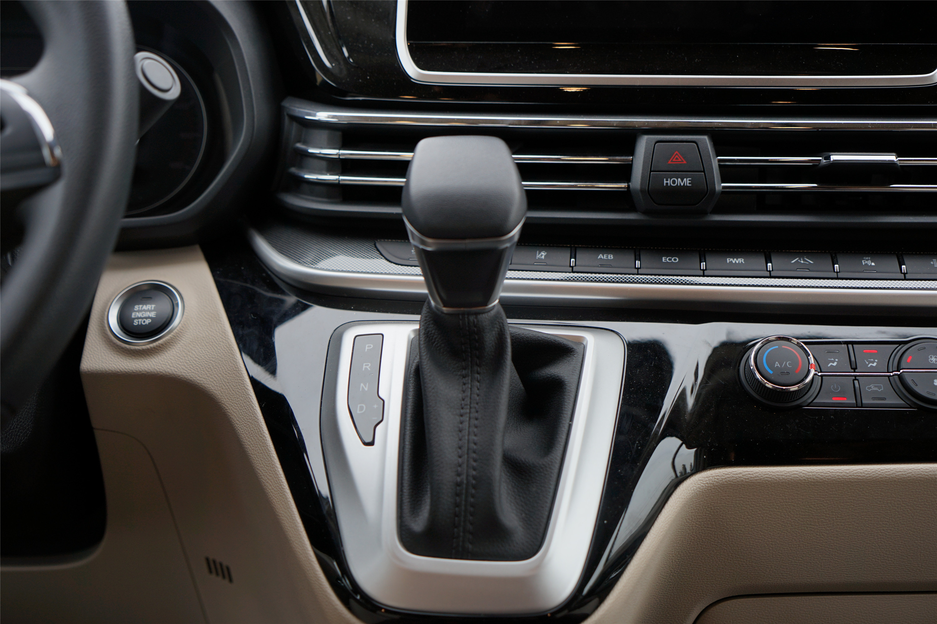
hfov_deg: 42.7
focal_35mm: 46
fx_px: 1197
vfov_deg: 29.2
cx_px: 468
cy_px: 312
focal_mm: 46
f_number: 4
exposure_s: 1/60
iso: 100
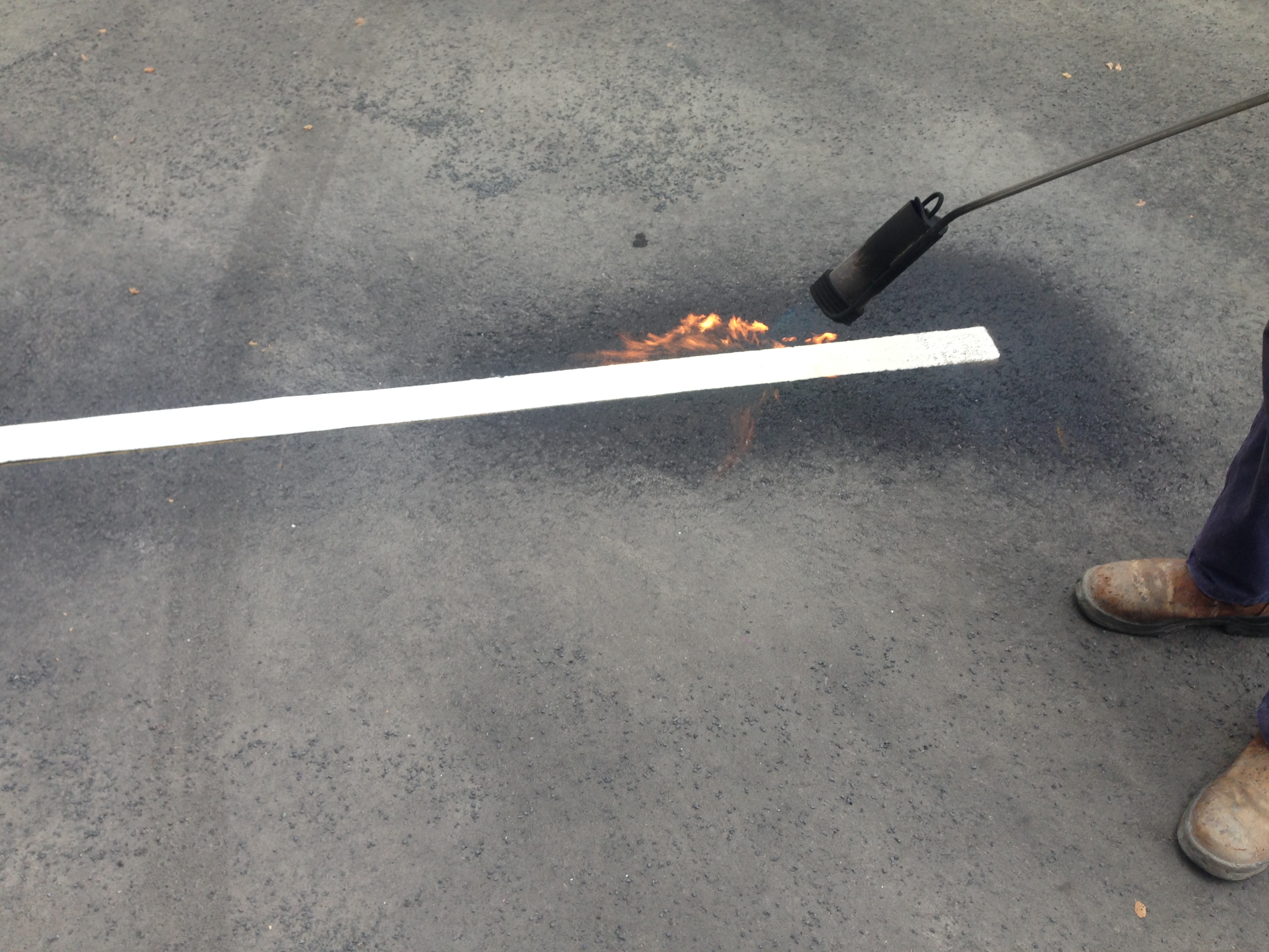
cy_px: 476
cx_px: 634
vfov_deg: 42.9
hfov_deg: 55.4
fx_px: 1210
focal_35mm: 33
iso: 50
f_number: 2.4
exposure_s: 1/313
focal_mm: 4.12
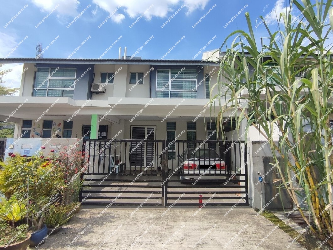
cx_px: 166
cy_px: 125
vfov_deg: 78.1
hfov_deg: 94.5
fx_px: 154
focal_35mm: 16
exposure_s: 1/1380
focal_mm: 1.65
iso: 50
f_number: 2.2
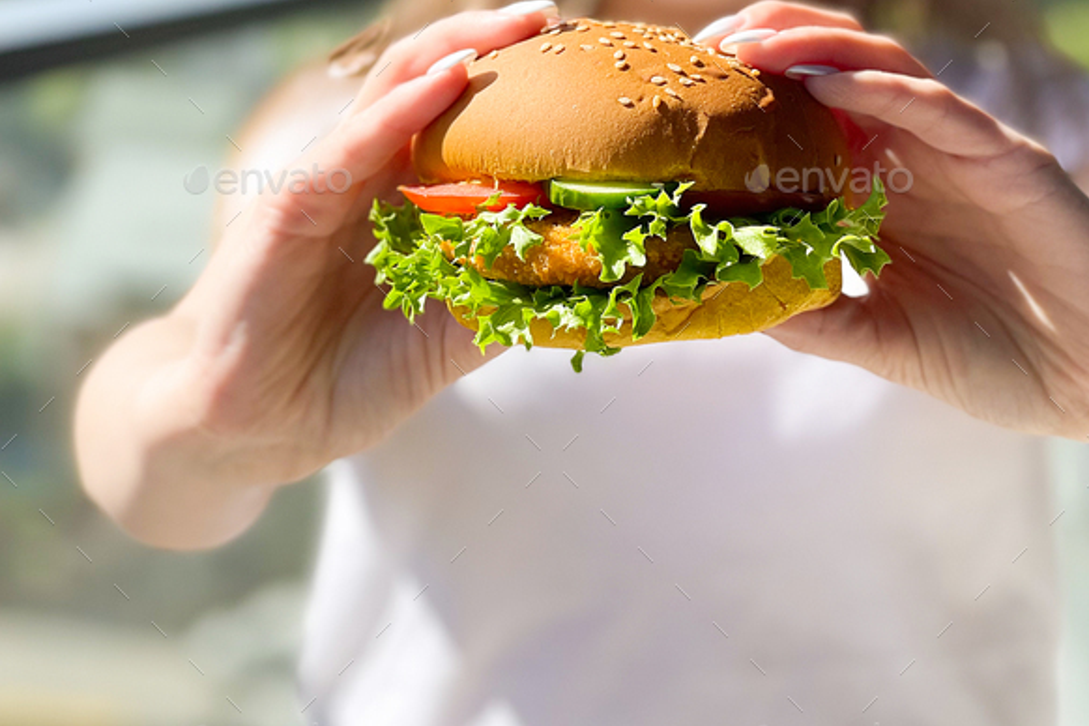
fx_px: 2722
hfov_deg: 22.6
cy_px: 74
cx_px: 543
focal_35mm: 90
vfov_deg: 15.0
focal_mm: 7.5
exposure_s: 1/950
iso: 32
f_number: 2.2
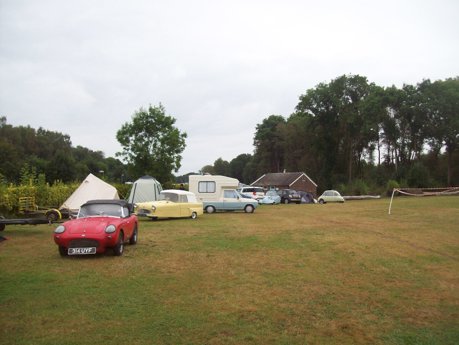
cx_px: 230
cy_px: 172
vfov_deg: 39.7
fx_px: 477
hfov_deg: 51.4
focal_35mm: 36
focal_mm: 6
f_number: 2.7
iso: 80
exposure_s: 1/212
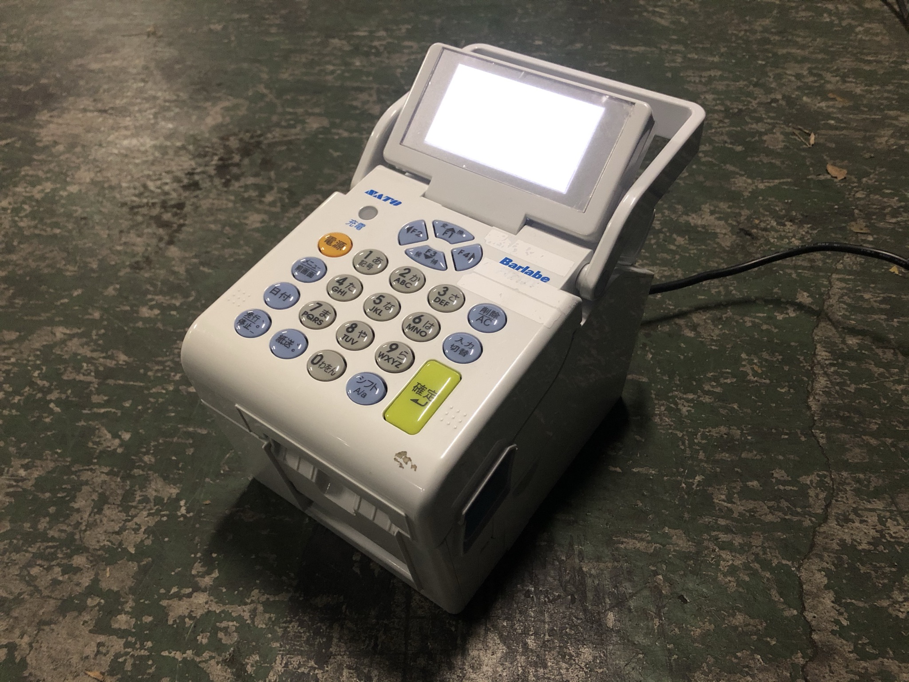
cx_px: 454
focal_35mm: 28
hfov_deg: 63.4
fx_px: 735
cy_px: 341
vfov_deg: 49.7
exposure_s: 1/5
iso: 100
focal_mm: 3.99
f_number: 1.8
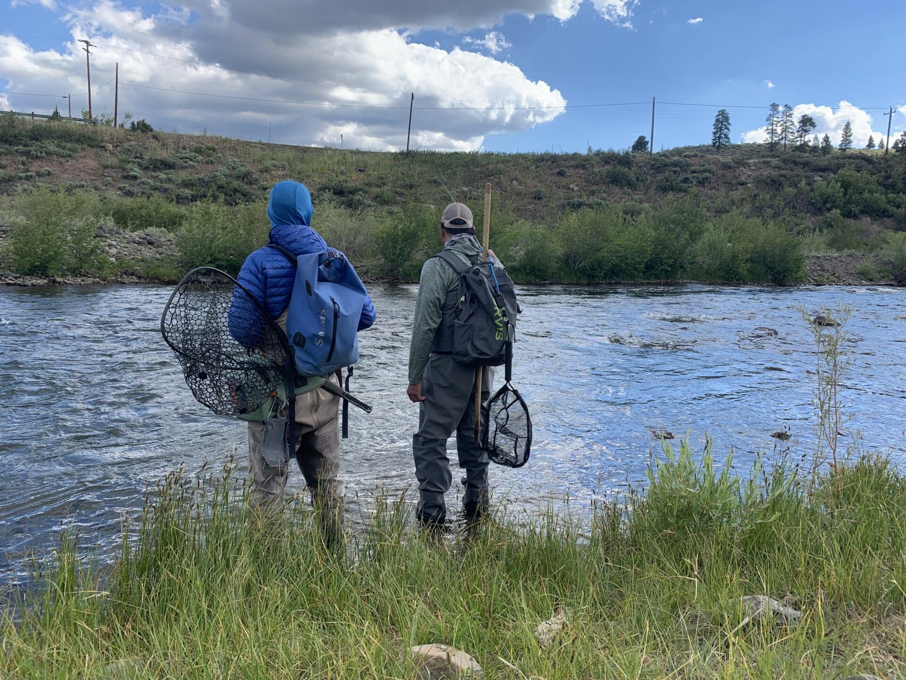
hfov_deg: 67.3
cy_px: 340
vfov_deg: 53.1
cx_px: 453
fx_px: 680
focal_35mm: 26
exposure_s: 1/936
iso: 25
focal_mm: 4.25
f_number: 1.8
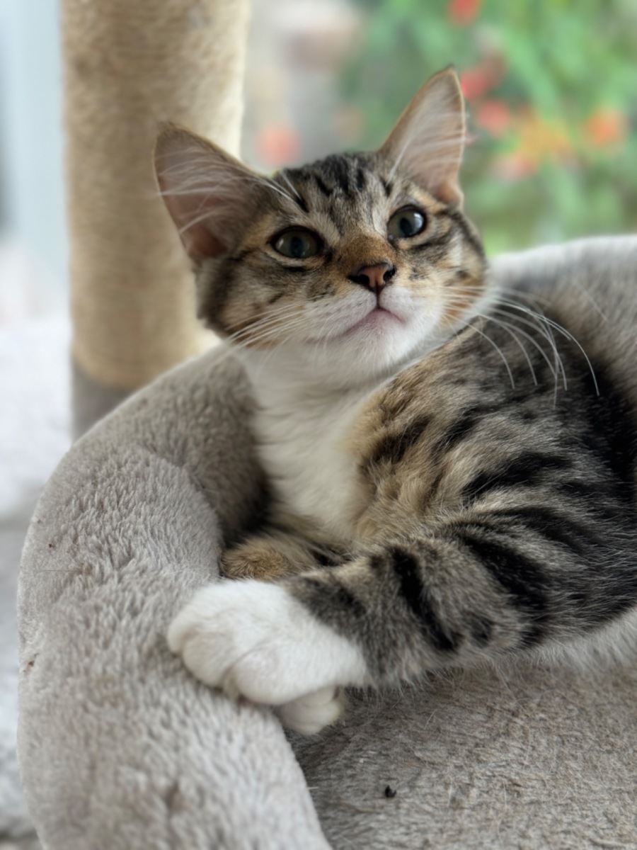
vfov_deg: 39.7
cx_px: 318
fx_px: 1178
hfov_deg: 30.3
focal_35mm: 48
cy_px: 425
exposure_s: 1/60
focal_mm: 6.76
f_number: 1.78
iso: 125
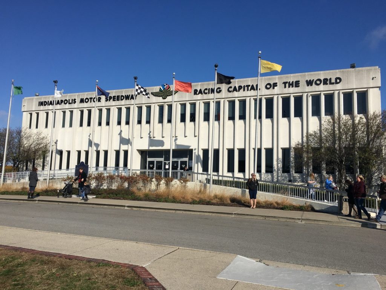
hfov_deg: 61.7
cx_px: 193
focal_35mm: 29
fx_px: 323
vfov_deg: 48.2
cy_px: 145
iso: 25
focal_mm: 4.15
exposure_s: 1/3663
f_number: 2.2
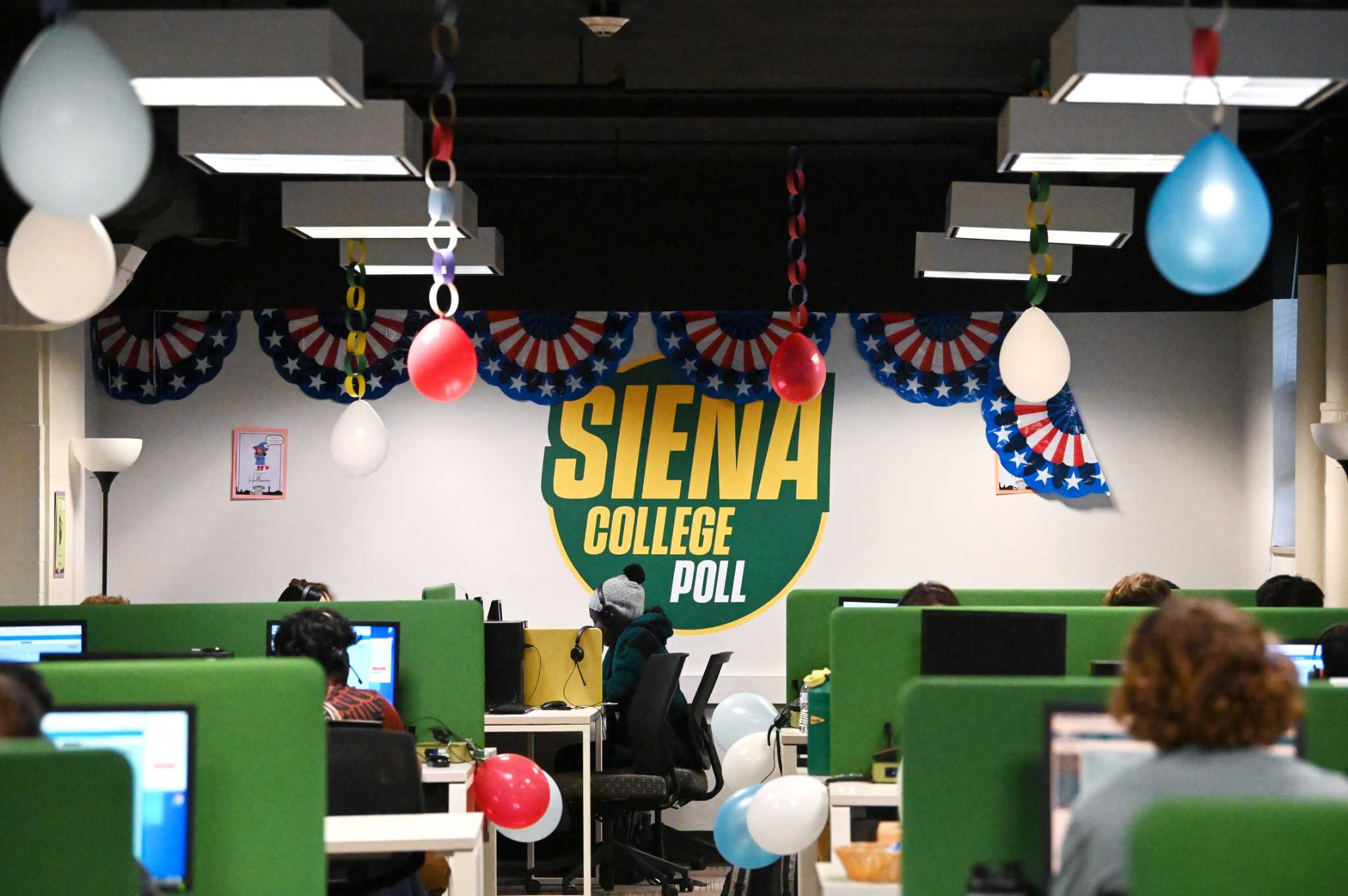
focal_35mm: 110
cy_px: 448
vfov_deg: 12.4
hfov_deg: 18.6
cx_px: 674
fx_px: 4115
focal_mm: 110
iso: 16000
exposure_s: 1/1600
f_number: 4
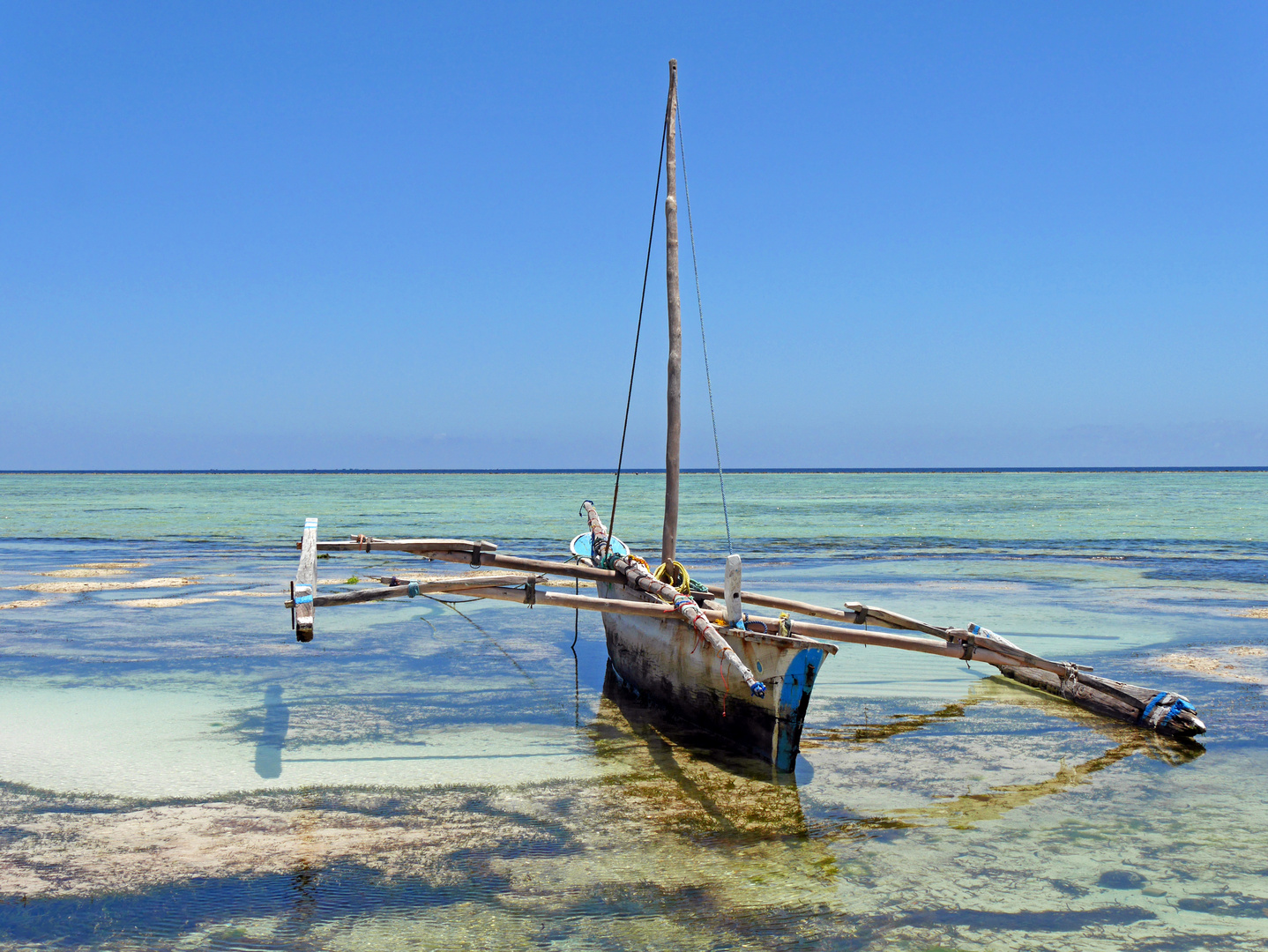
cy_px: 476
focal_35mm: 48
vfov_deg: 30.3
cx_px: 634
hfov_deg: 39.6
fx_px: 1759
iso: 200
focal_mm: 24
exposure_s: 1/800
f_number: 10
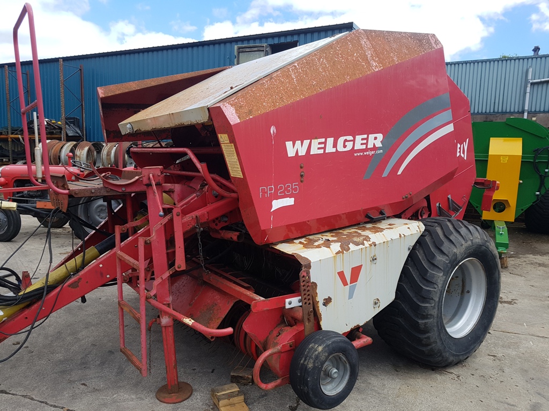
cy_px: 206
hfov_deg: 67.3
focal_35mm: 26
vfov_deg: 53.1
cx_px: 274
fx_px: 412
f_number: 1.7
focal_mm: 4.2
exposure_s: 1/1244
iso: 50
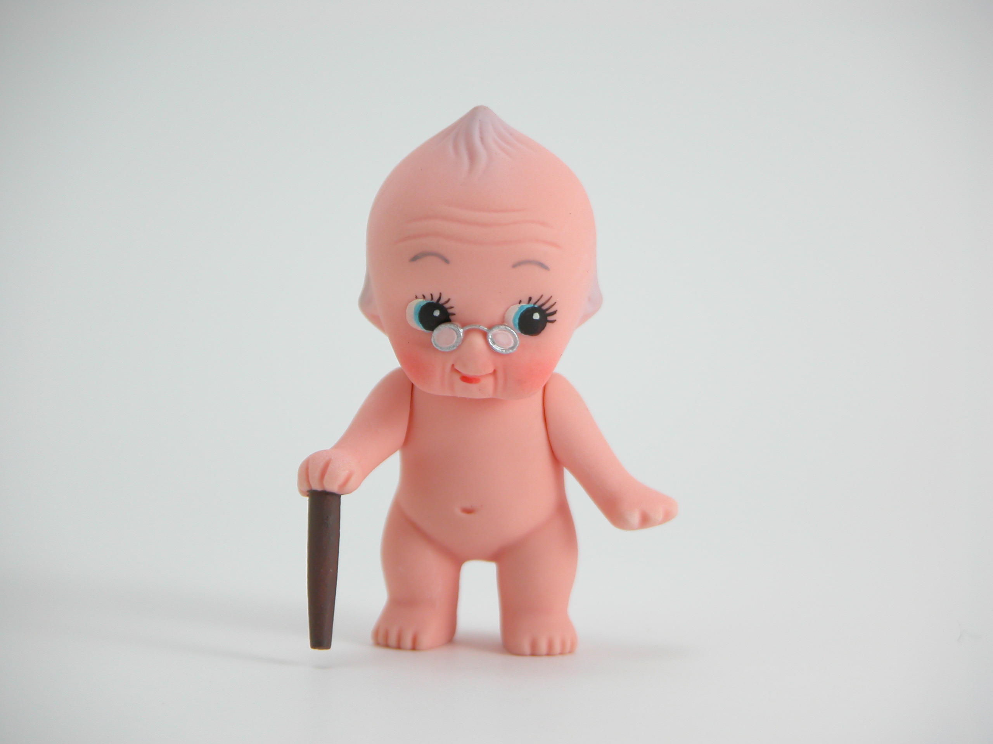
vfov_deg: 5.3
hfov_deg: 7.1
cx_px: 496
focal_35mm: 280
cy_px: 372
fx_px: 8032
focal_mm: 71.2
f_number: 4.2
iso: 100
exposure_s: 1/31.4
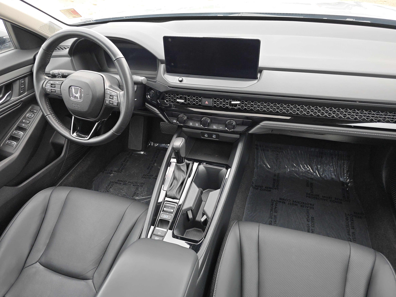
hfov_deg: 73.9
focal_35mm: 23
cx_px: 198
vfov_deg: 58.9
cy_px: 148
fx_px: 263
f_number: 1.7
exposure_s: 1/180
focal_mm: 6.3
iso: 160
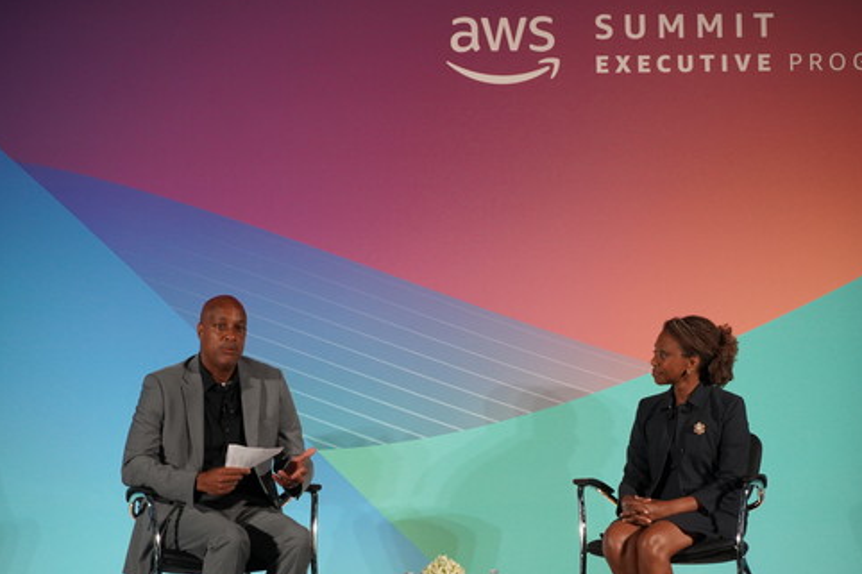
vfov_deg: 6.7
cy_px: 334
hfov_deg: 10.1
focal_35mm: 204
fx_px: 4874
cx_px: 472
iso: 1600
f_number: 5.6
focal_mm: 109
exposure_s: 1/200
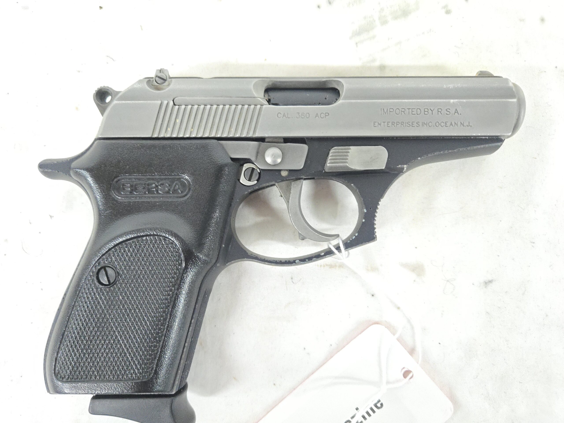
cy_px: 212
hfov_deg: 73.9
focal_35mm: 23
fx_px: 375
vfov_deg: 58.9
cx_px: 282
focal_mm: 5.4
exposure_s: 1/60
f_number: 1.8
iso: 640
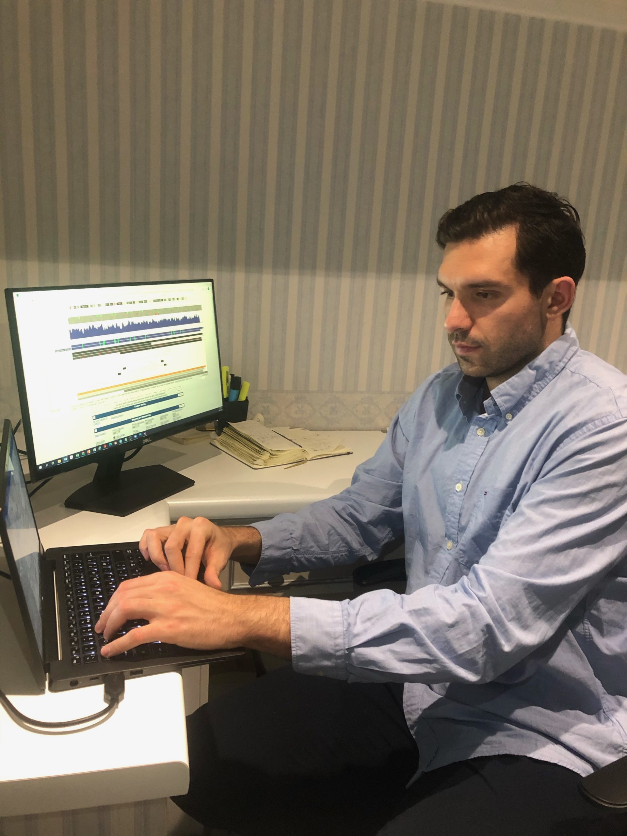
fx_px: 676
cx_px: 314
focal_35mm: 28
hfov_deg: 49.7
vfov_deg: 63.4
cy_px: 418
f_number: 1.8
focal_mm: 3.99
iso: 100
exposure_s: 1/14
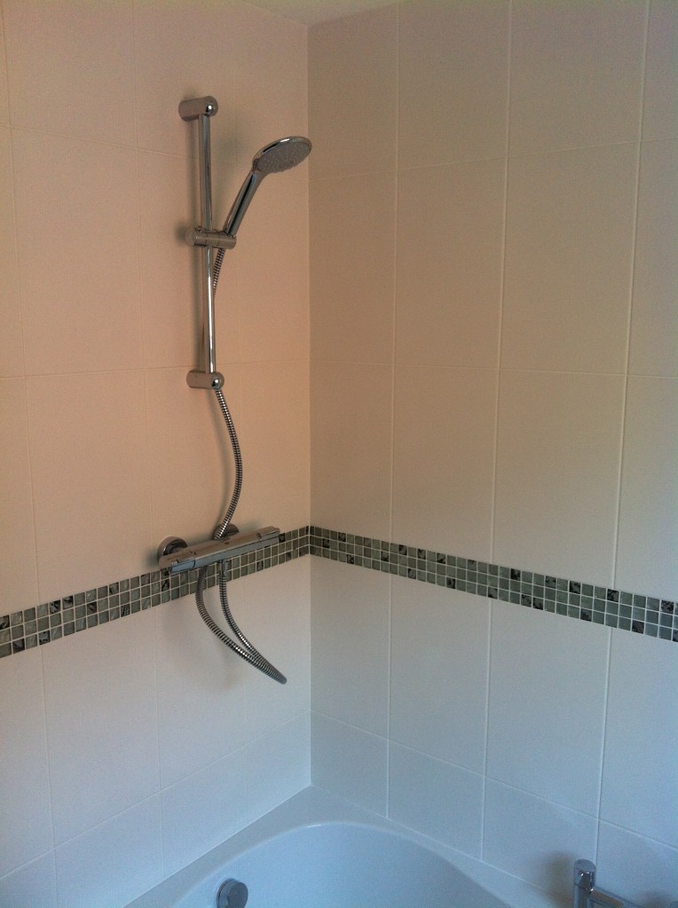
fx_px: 917
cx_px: 339
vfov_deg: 52.7
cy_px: 454
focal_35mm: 35
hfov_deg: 40.6
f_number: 2.8
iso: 80
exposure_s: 1/40
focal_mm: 3.85
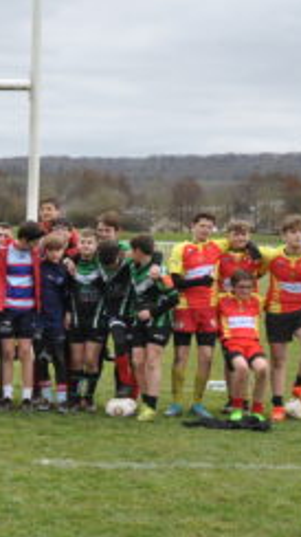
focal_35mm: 104
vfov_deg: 20.6
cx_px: -338
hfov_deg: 10.5
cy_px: 326
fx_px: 1473
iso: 500
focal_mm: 21
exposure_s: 1/500
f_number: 5.6
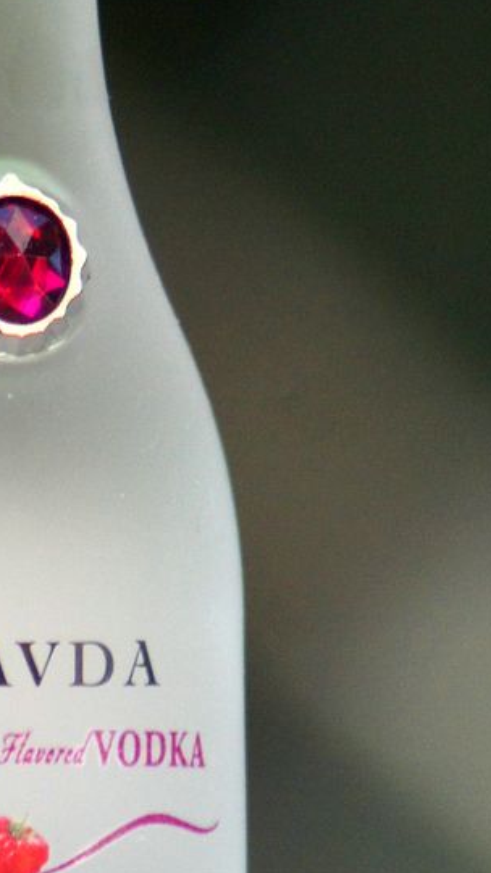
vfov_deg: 2.3
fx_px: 21797
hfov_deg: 1.3
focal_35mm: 941
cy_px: 203
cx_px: -4
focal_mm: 300
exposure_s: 1/500
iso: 800
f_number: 5.6
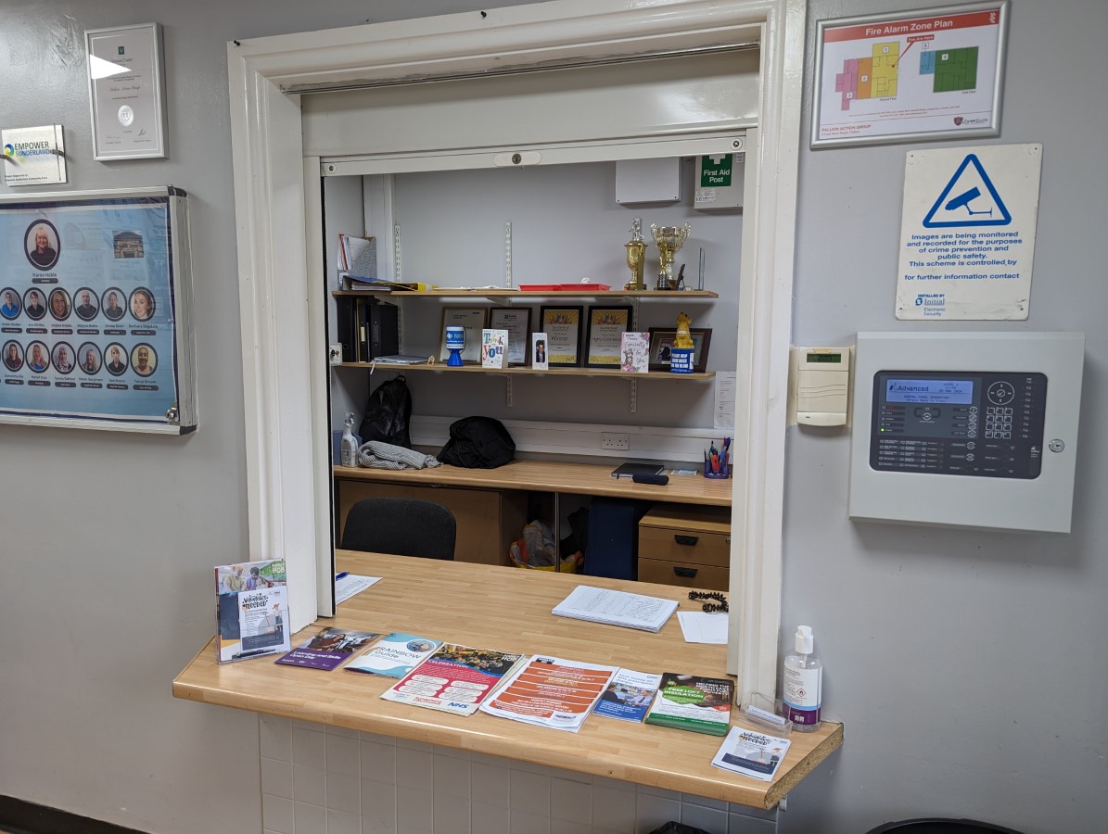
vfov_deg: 56.9
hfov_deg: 71.5
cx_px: 554
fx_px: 769
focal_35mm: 24
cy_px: 417
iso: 63
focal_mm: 6.81
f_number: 1.85
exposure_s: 1/50
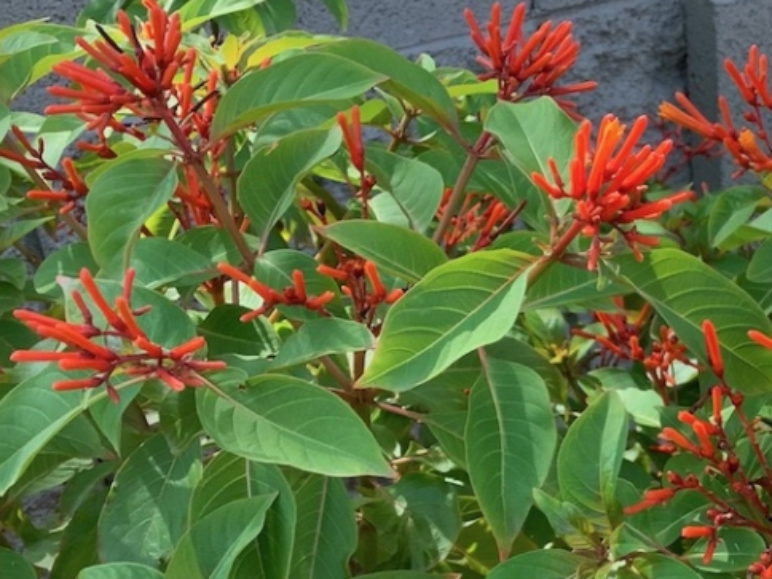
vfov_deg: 22.0
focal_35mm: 66
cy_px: 467
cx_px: 766
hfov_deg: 27.7
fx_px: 1472
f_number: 2.4
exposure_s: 1/120
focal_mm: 3.3
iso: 40
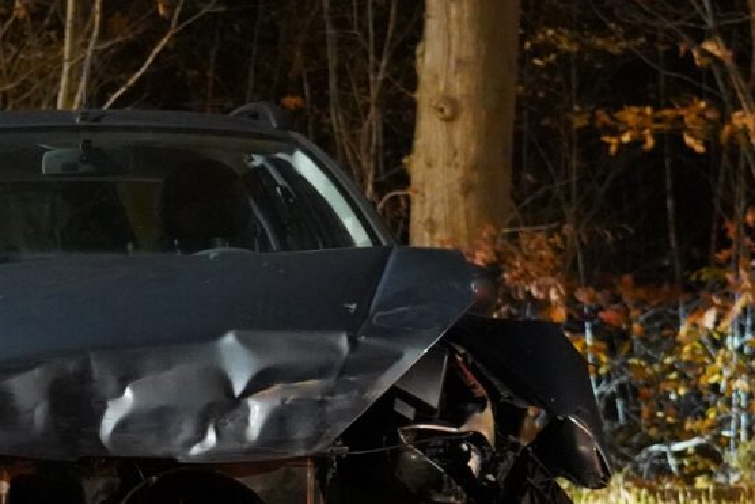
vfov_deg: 11.7
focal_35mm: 116
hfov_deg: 17.3
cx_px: 46
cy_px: 489
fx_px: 2433
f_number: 4
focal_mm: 42
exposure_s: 1/6
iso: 12800
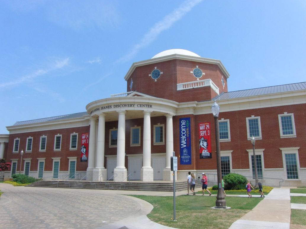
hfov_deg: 58.4
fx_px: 274
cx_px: 153
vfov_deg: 45.4
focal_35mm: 31
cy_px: 111
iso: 100
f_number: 6.5
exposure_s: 1/400
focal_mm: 5.3
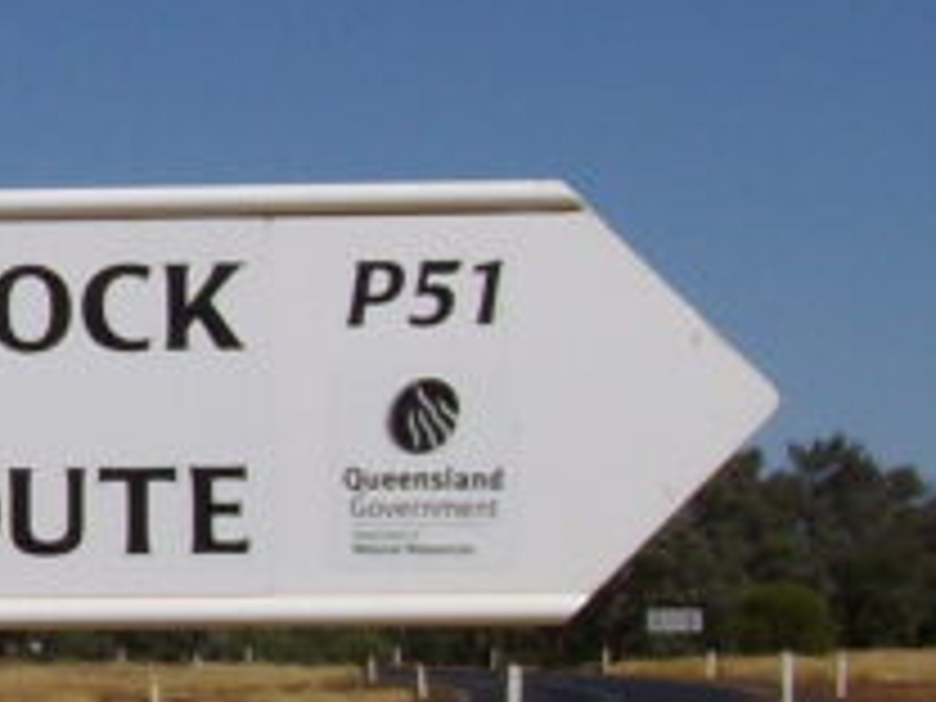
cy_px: 158
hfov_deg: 10.7
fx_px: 4786
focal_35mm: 177
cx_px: -518
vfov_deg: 8.4
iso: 80
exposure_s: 1/1280
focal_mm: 6
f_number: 4.8
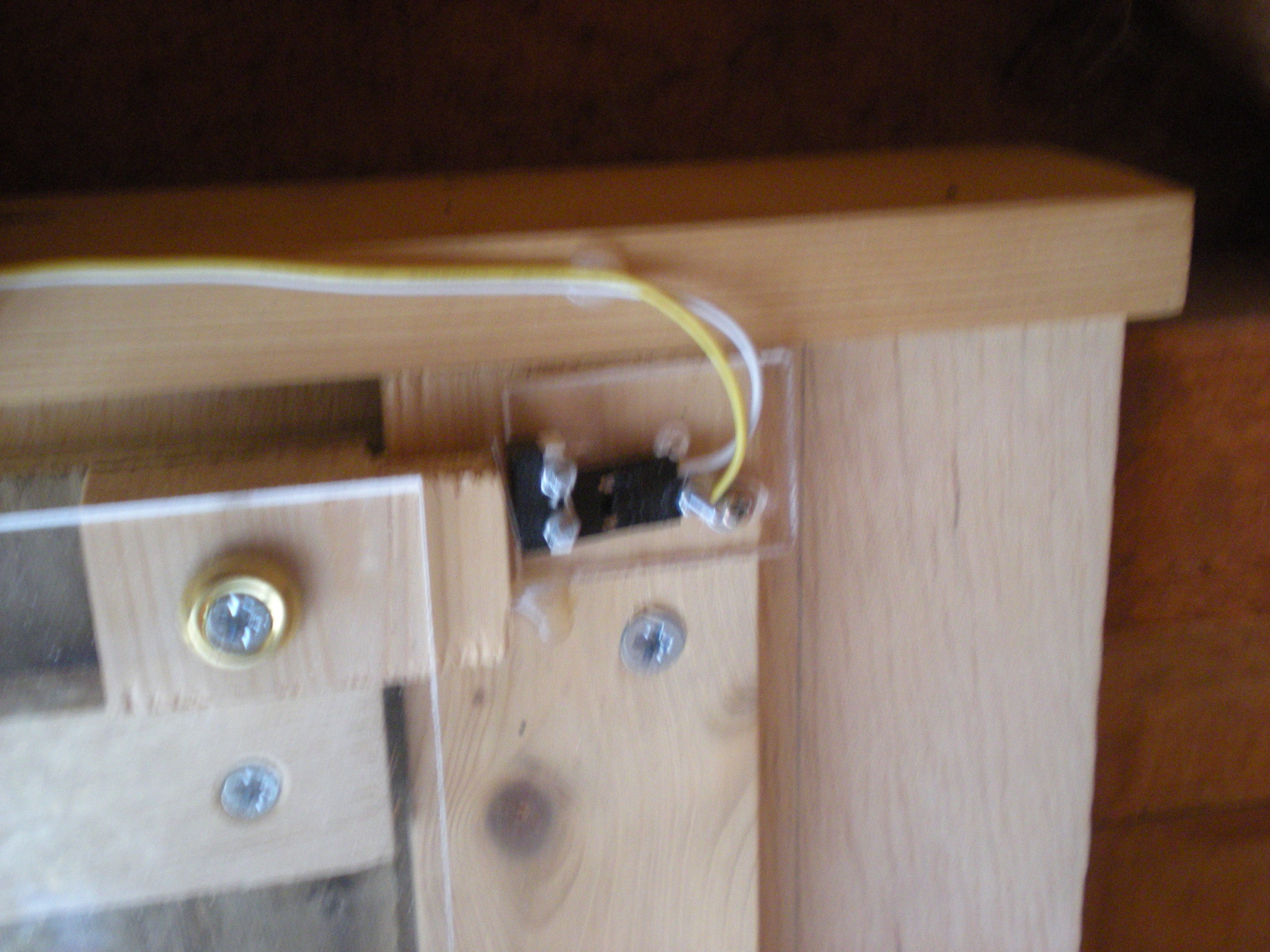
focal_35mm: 44
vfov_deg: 32.9
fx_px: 1614
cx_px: 635
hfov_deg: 42.9
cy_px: 476
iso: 305
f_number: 3.5
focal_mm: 7.4
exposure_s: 1/8
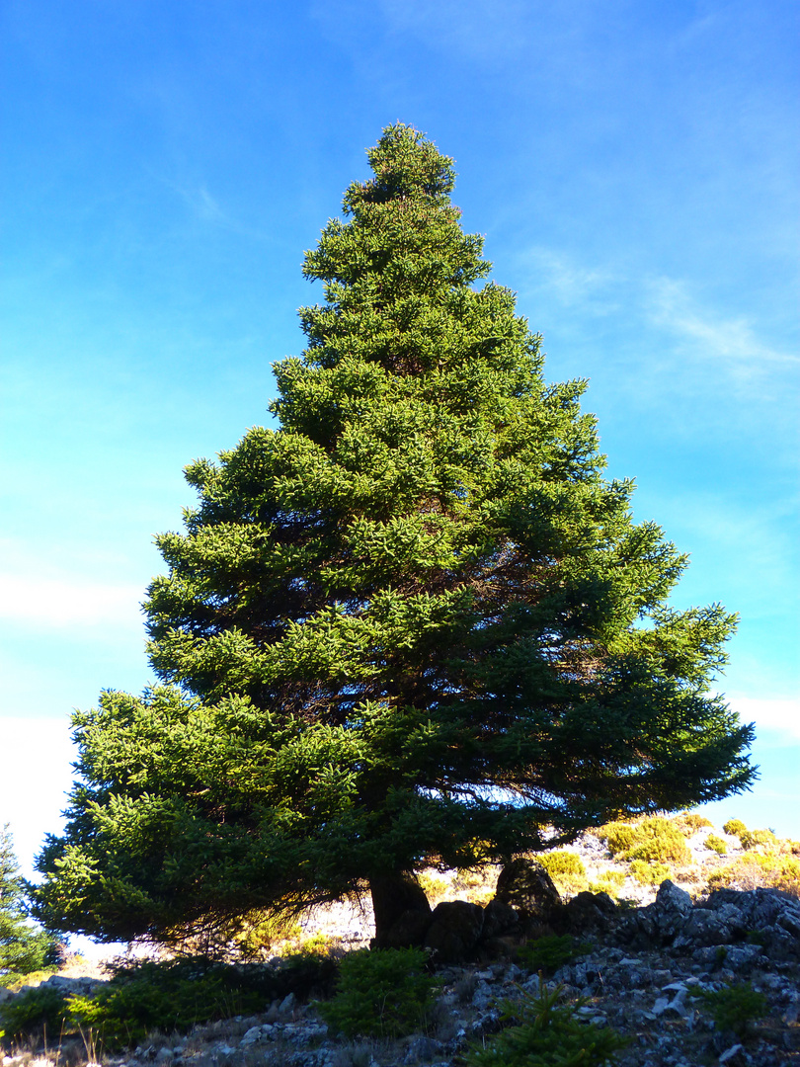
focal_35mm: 43
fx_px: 1325
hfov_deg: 33.6
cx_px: 400
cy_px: 534
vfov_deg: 43.9
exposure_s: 1/60
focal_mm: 7.8
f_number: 3.2
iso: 160
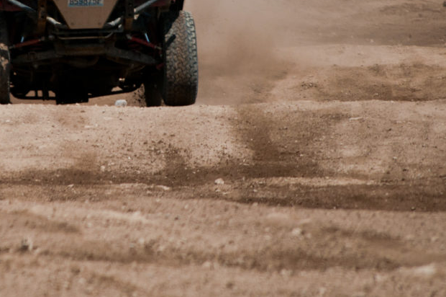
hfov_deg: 3.6
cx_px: 77
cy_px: 27
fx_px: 7005
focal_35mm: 566
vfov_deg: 2.4
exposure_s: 1/1000
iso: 400
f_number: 5.6
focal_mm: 200
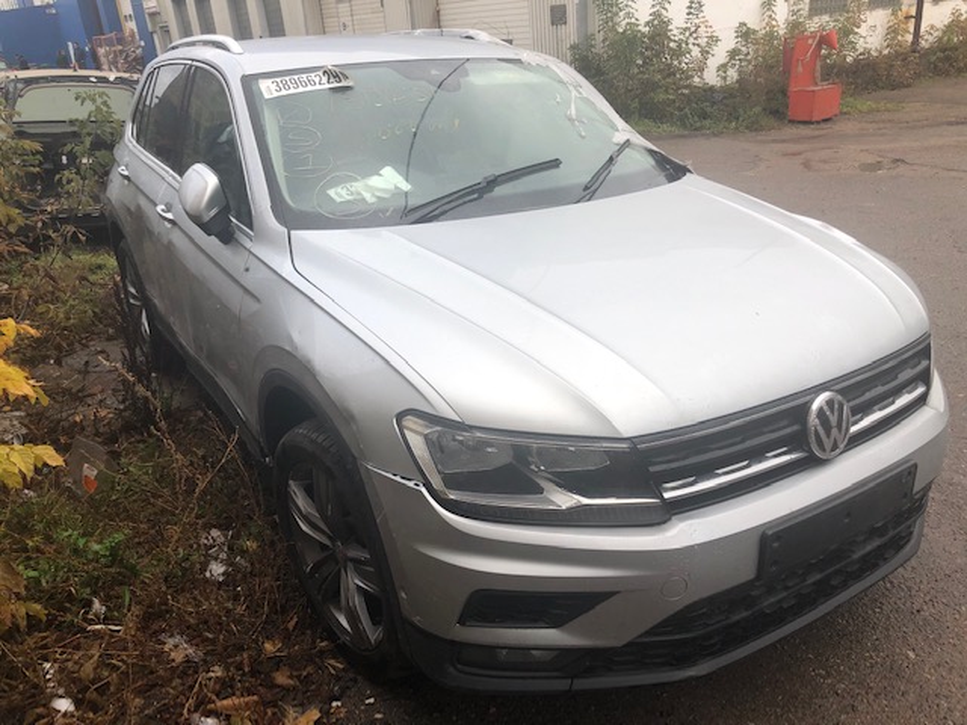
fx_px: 782
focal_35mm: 28
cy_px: 362
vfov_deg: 49.7
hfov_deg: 63.4
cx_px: 484
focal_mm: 3.99
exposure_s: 1/307
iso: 20
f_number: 1.8
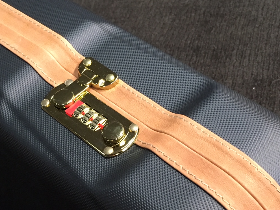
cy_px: 170
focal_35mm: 59
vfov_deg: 24.4
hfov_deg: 32.6
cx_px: 112
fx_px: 477
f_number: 2.2
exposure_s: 1/20
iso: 200
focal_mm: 4.15
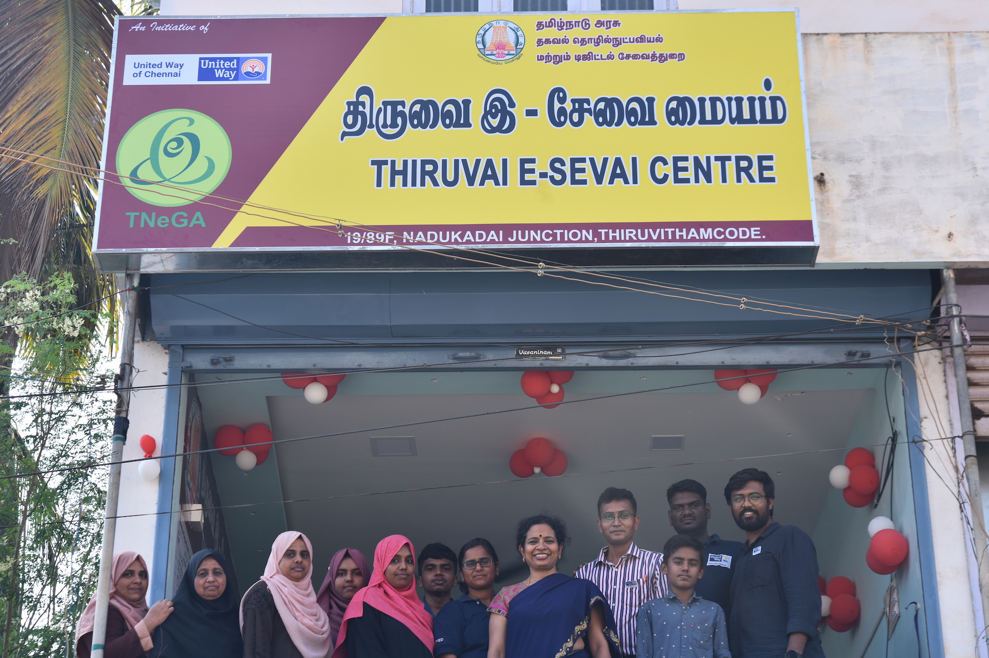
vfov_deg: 19.4
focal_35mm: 70
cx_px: 494
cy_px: 329
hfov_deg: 28.9
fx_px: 1922
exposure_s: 1/100
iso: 64
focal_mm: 70
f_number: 6.3
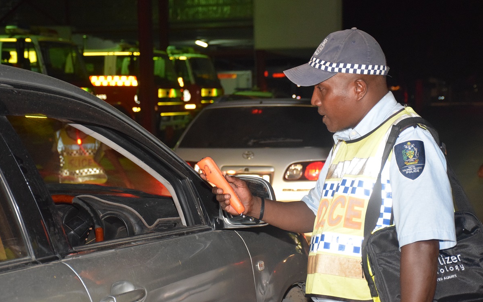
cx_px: 242
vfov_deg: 17.6
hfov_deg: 27.8
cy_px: 149
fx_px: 974
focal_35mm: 74
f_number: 4.5
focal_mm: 48
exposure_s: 1/60
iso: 3200
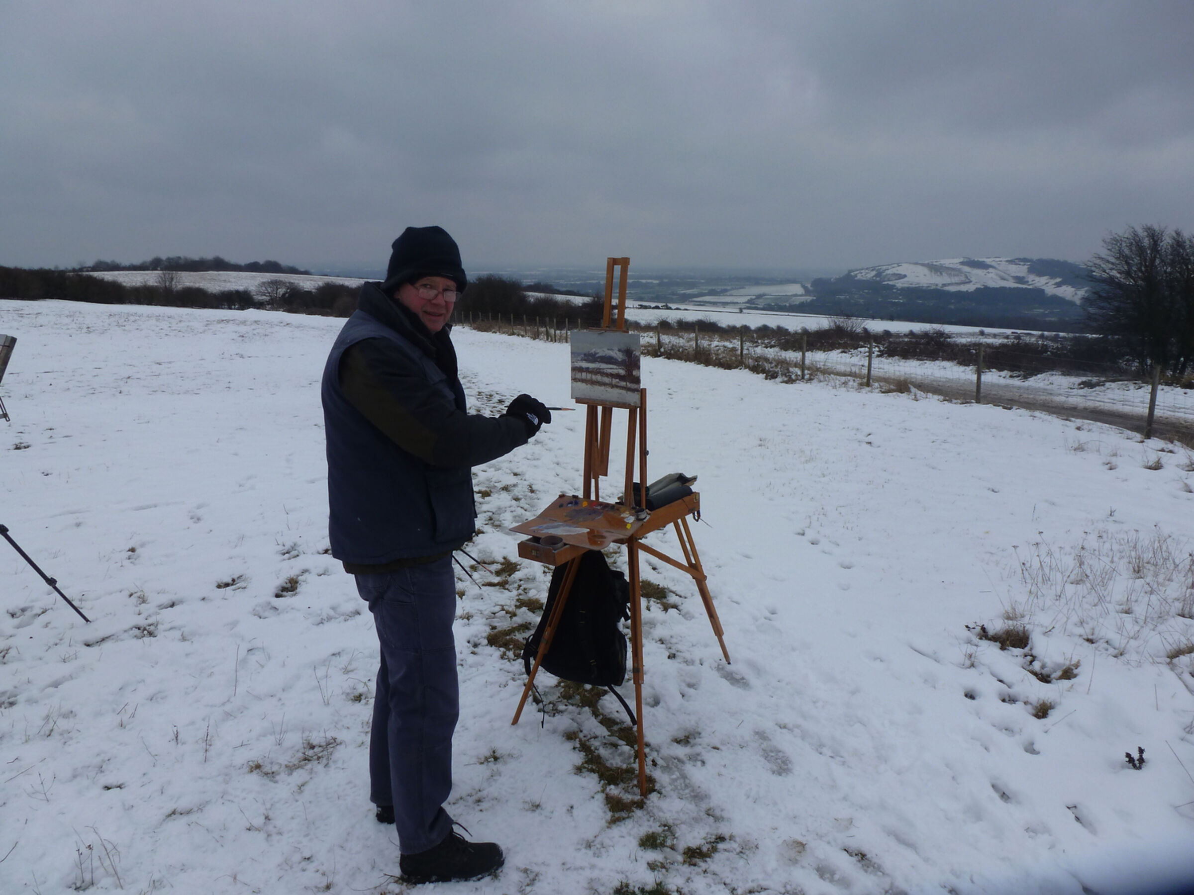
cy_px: 448
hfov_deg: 71.6
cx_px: 597
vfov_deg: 56.8
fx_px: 828
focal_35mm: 24
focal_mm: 4.3
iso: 100
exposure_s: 1/500
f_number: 4
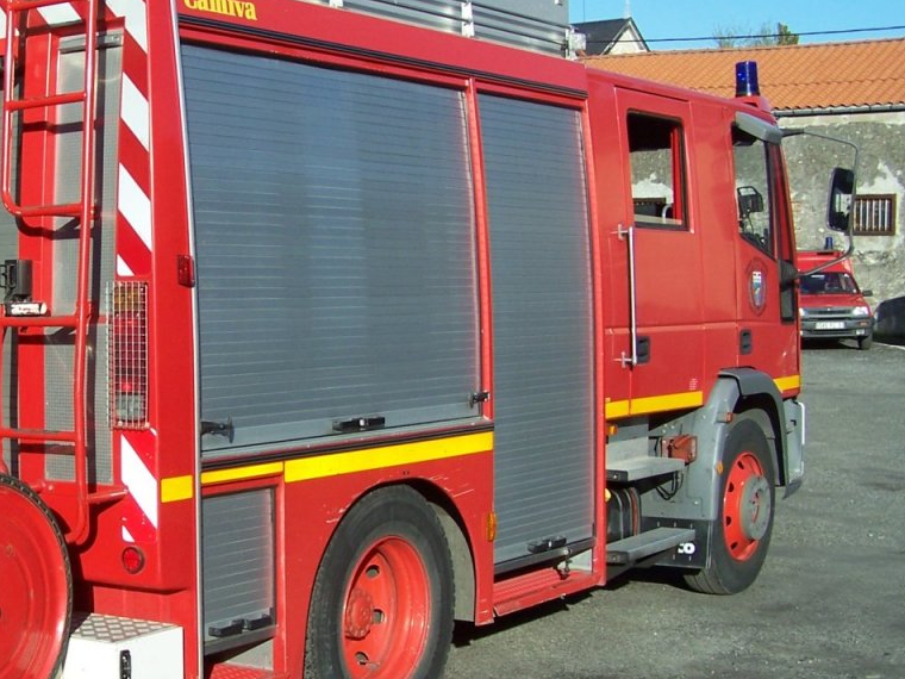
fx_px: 1673
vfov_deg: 22.9
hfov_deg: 29.6
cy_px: 336
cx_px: 180
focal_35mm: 64
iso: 80
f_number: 4
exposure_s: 1/500
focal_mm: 6.3
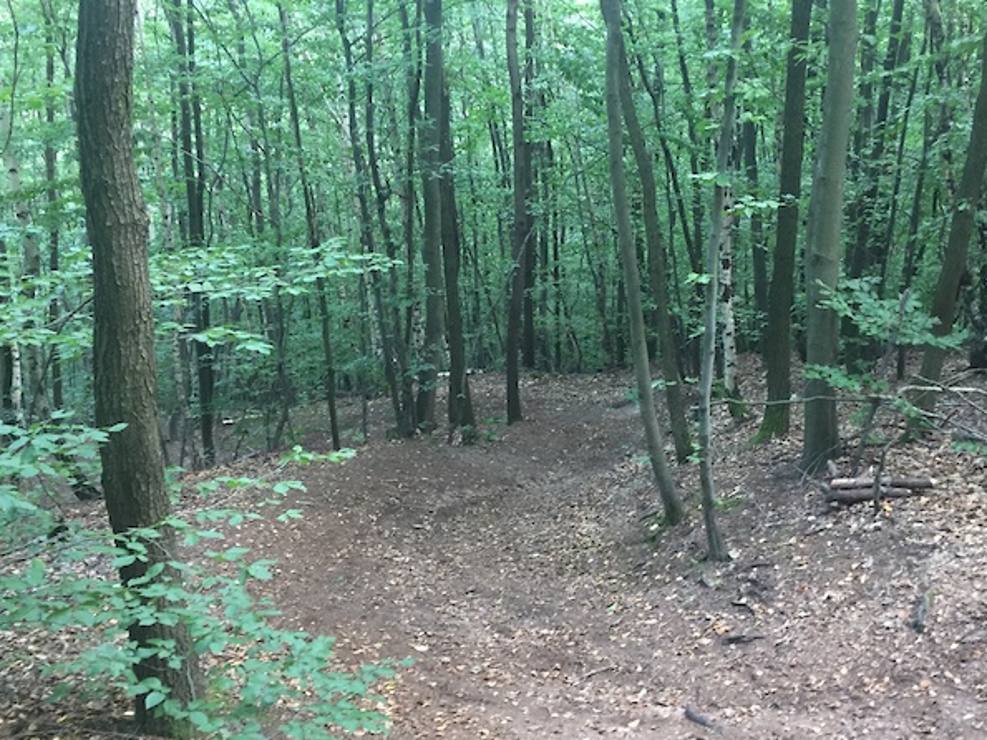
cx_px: 503
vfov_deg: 36.8
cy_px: 355
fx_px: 1112
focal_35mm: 39
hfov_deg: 47.9
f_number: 2.2
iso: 160
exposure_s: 1/33
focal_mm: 4.15
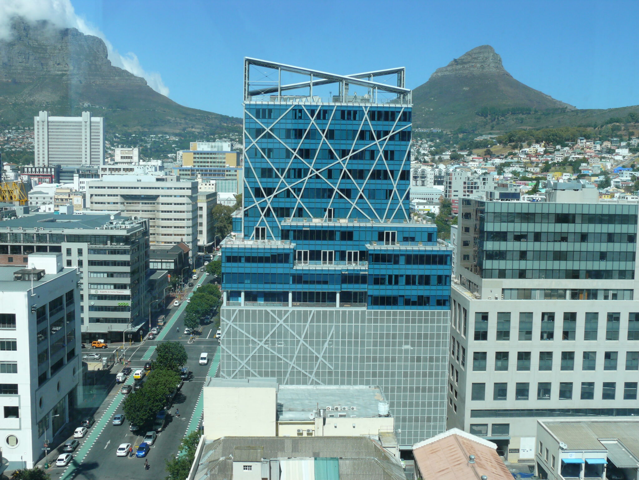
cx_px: 320
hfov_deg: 46.8
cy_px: 240
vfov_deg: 36.0
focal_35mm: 40
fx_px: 738
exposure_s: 1/400
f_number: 5.6
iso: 100
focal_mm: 8.4
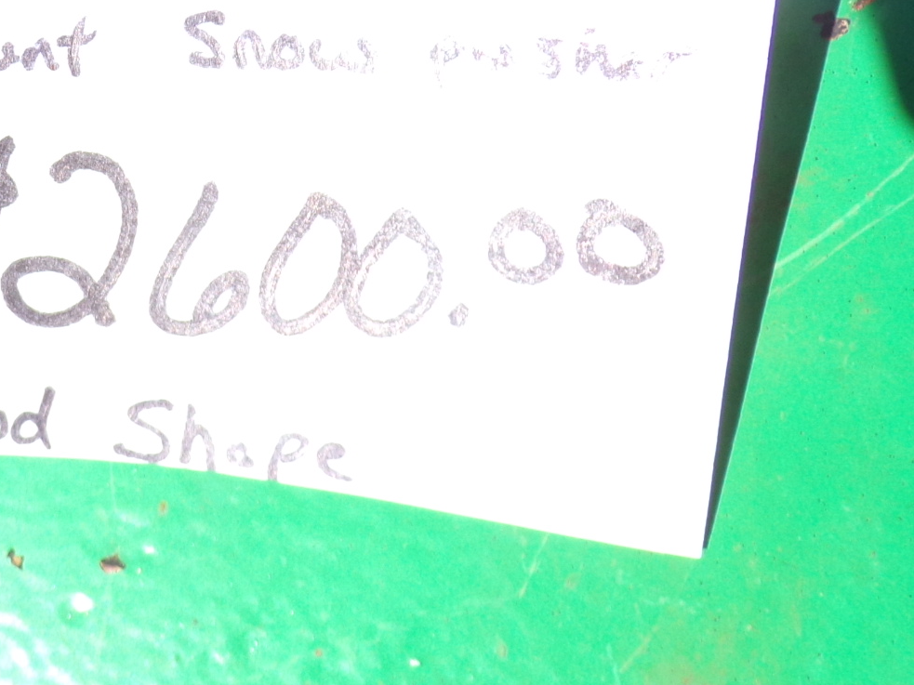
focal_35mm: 50
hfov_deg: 36.4
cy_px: 213
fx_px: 1320
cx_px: 135
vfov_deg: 28.9
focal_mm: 4.3
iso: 80
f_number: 3
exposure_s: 1/1400
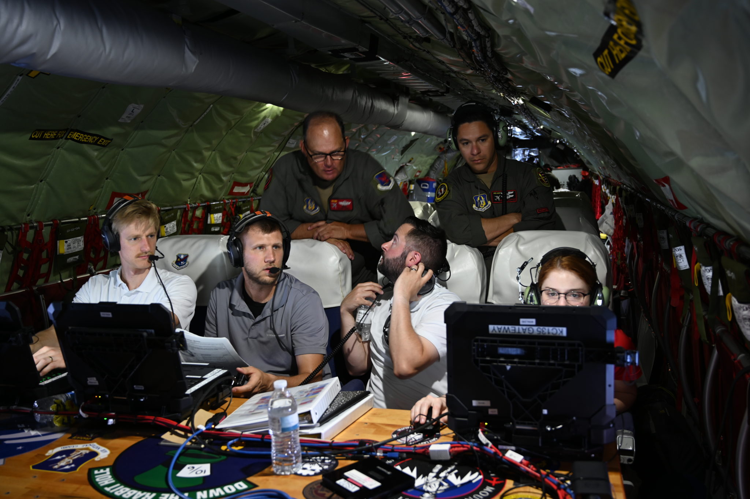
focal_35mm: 32
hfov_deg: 58.7
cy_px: 250
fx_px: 666
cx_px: 375
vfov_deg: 41.1
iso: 250
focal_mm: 32
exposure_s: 1/8
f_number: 4
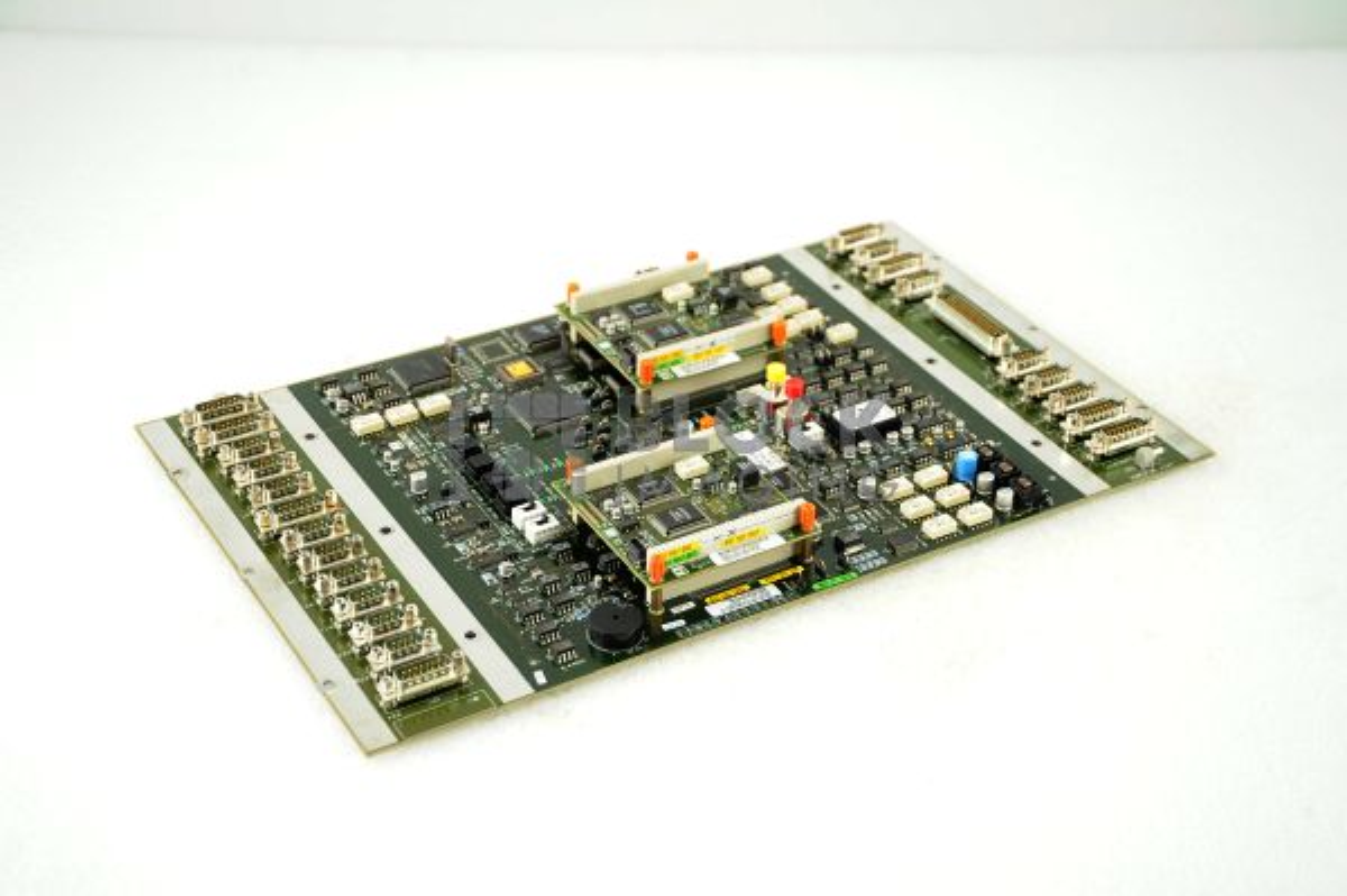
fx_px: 2430
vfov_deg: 20.9
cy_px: 448
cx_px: 674
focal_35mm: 65
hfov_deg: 31.0
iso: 800
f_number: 5.6
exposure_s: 1/100
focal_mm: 65
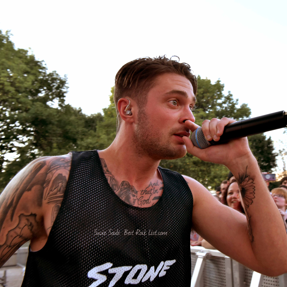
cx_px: 211
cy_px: 144
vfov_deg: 44.9
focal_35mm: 37
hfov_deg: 43.6
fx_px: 347
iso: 800
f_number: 8
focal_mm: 29
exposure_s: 1/250
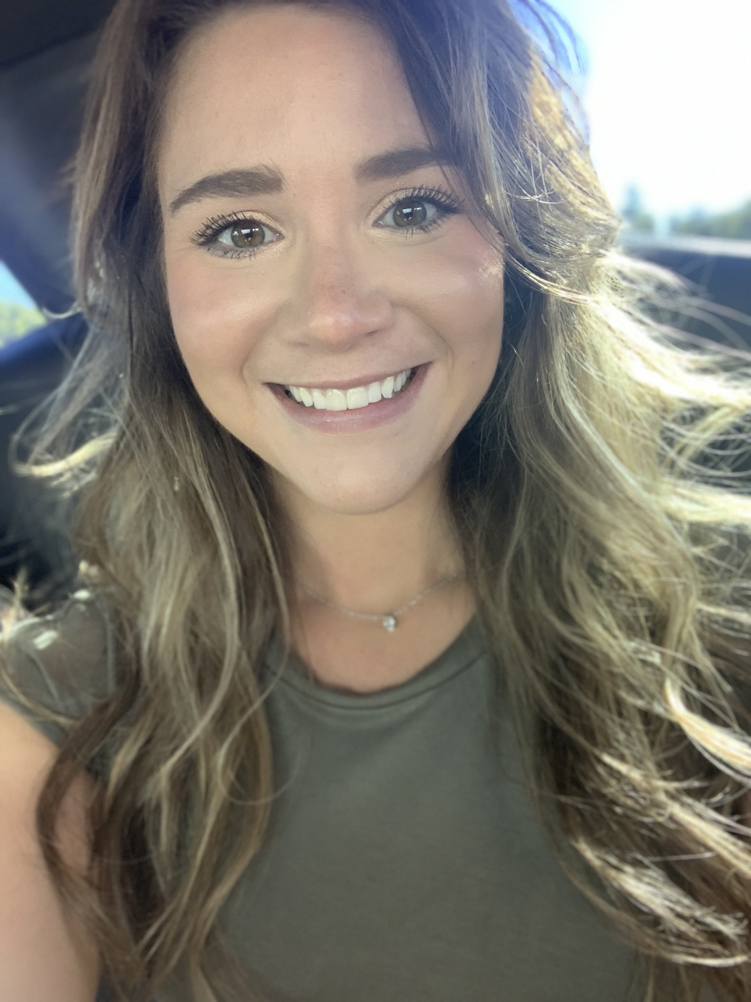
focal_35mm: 32
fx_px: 926
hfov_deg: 44.2
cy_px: 501
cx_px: 376
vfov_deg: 56.8
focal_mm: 2.87
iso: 160
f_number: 2.2
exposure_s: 1/60
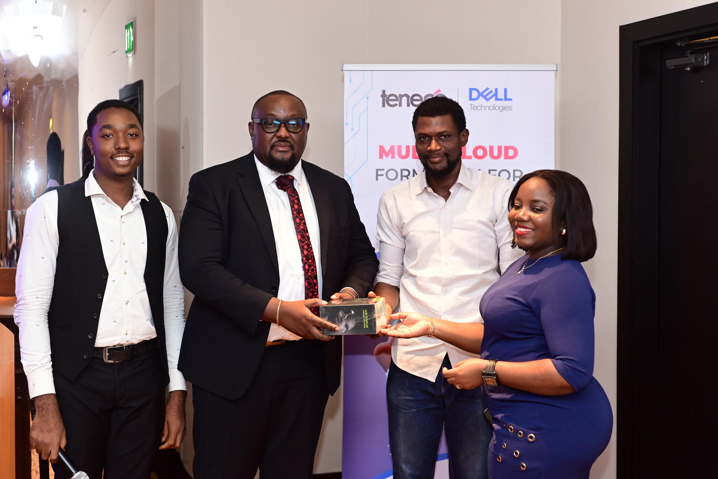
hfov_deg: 38.9
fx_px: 1017
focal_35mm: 51
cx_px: 359
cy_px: 240
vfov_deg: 26.5
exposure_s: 1/160
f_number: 3.5
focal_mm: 50
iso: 1600
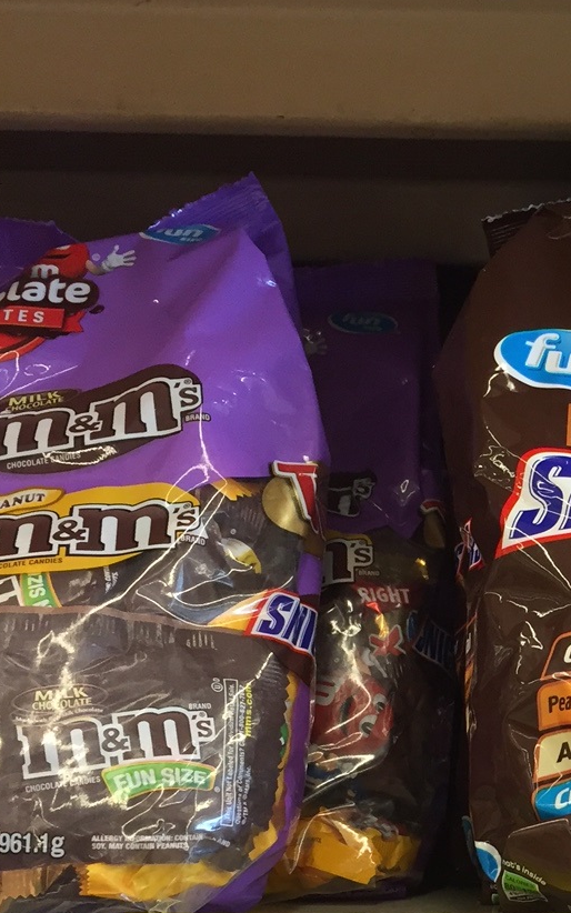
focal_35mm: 61
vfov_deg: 32.8
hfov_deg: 20.1
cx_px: 664
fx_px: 1518
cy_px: 698
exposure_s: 1/30
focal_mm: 4.15
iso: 32
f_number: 2.2
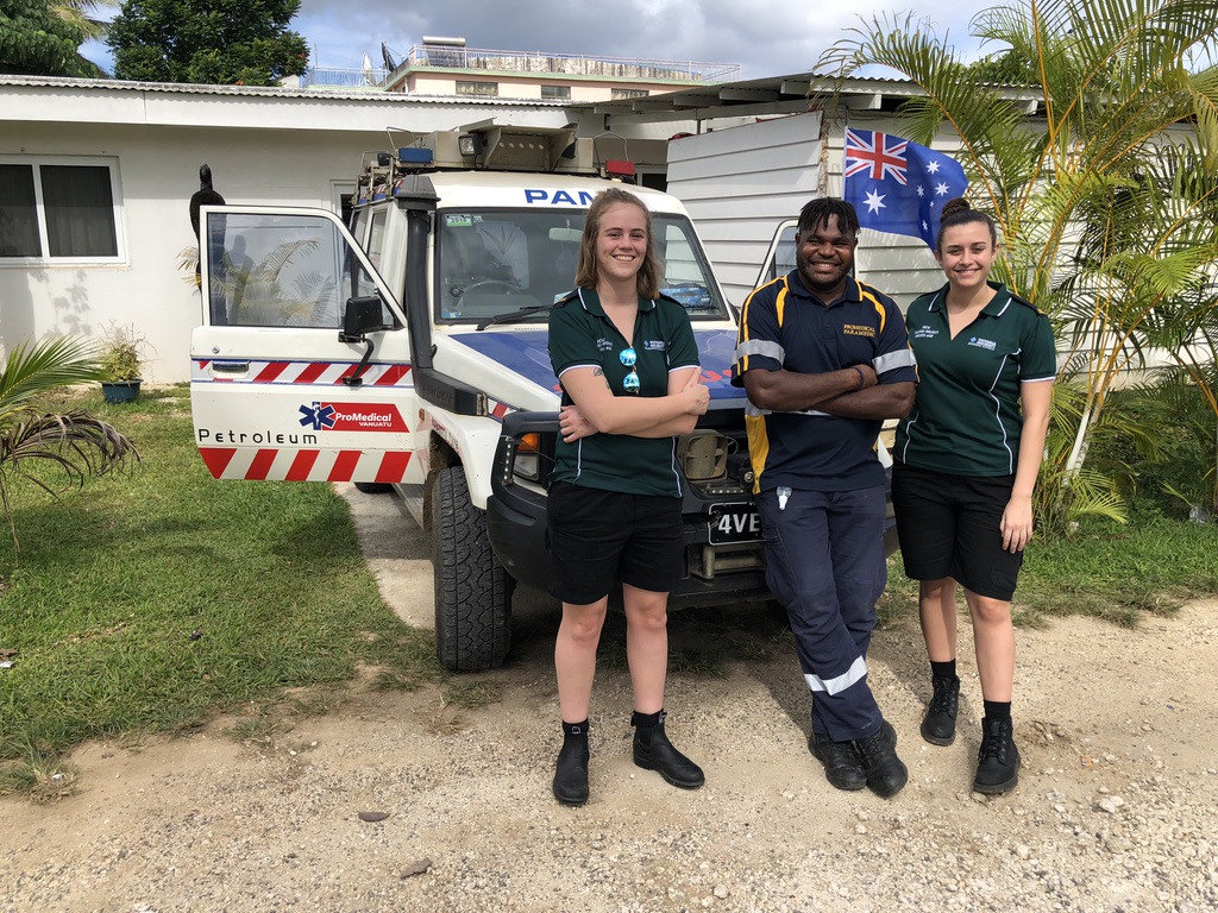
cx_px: 609
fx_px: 985
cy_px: 456
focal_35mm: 28
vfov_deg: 49.7
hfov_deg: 63.4
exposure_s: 1/1372
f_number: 1.8
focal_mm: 3.99
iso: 20
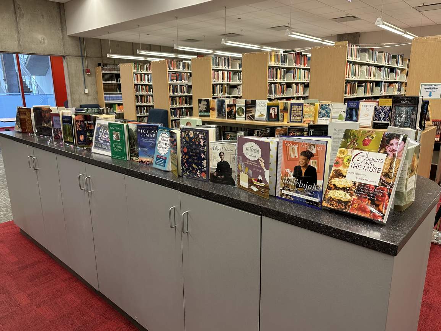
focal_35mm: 25
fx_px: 318
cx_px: 229
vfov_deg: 54.9
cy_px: 166
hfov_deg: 69.4
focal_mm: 6.86
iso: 200
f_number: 1.78
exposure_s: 1/60
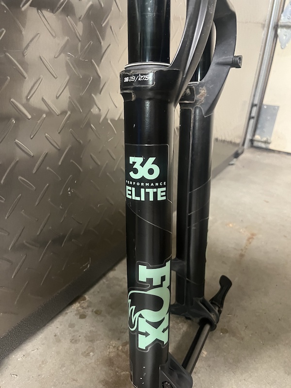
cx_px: 146
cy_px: 194
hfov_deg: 53.1
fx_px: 291
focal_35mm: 26
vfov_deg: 67.3
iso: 640
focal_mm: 5.1
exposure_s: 1/40
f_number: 1.6
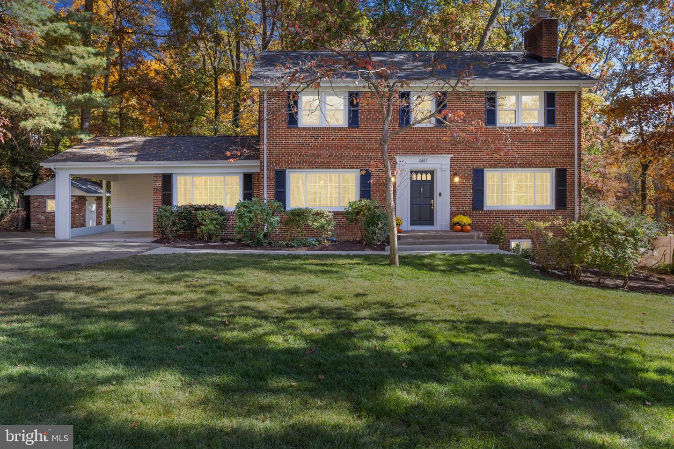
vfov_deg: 51.3
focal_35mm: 25
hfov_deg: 71.5
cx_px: 337
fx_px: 468
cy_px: 224
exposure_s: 1/125
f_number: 5.6
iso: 160
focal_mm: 25
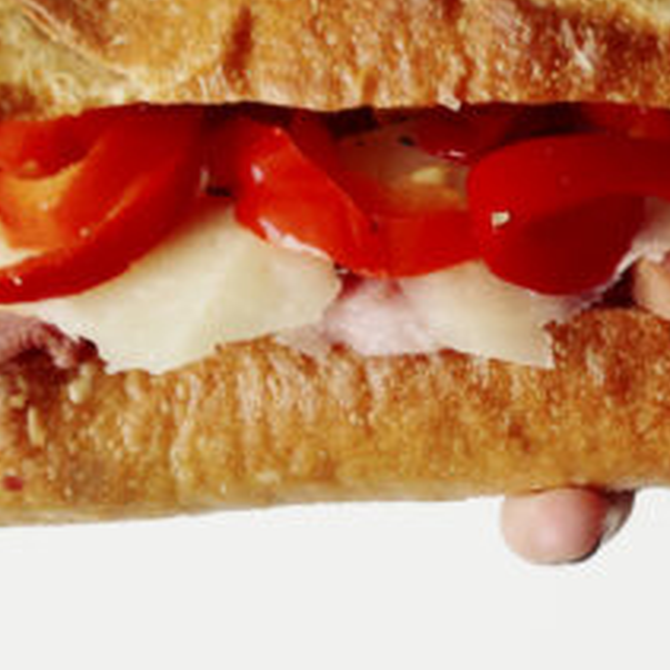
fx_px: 2321
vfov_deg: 16.3
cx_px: 835
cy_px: 121
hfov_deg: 15.7
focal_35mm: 106
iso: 50
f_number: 2.4
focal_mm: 4.13
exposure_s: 1/40
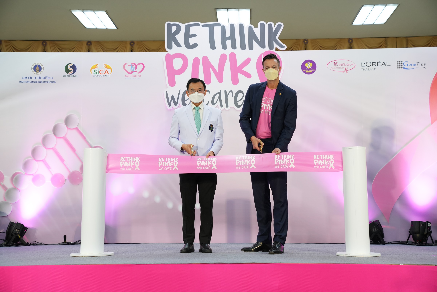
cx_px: 218
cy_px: 146
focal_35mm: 61
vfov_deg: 22.3
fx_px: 740
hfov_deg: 32.9
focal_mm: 61
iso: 1000
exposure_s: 1/125
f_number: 3.5
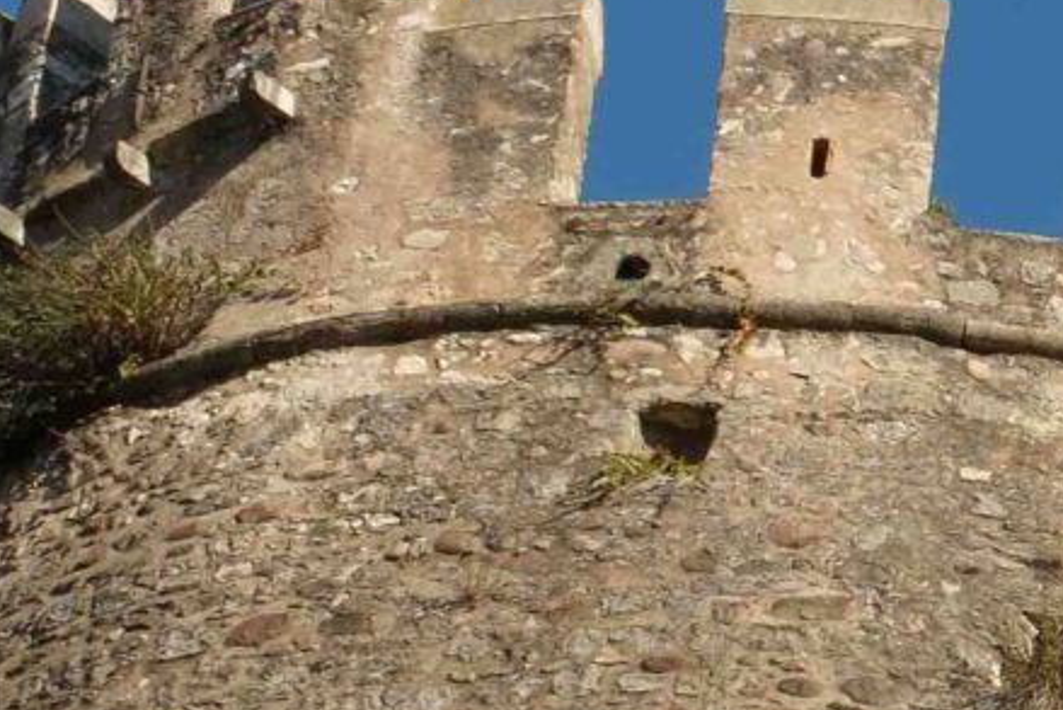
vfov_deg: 6.5
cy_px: 597
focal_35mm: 210
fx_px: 6203
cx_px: 2237
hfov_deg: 9.1
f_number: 8
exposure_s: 1/400
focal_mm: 24.2
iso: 250
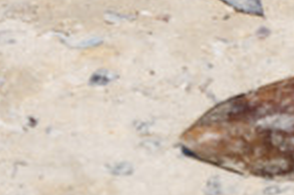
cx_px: 329
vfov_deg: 1.6
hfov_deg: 2.4
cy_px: -491
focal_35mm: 861
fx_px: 7016
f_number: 11
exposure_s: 1/160
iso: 200
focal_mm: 122
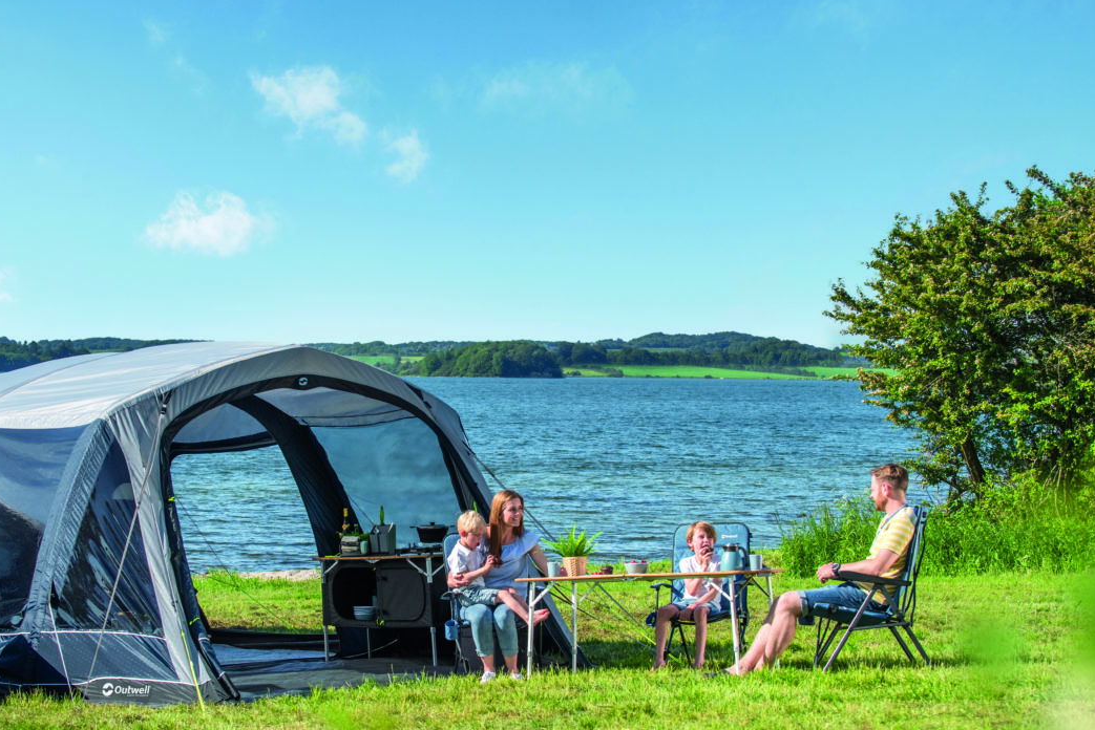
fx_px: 2860
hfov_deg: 21.7
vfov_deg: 14.6
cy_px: 414
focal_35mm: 94
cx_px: 472
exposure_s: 1/2000
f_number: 5.6
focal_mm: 70
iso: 320
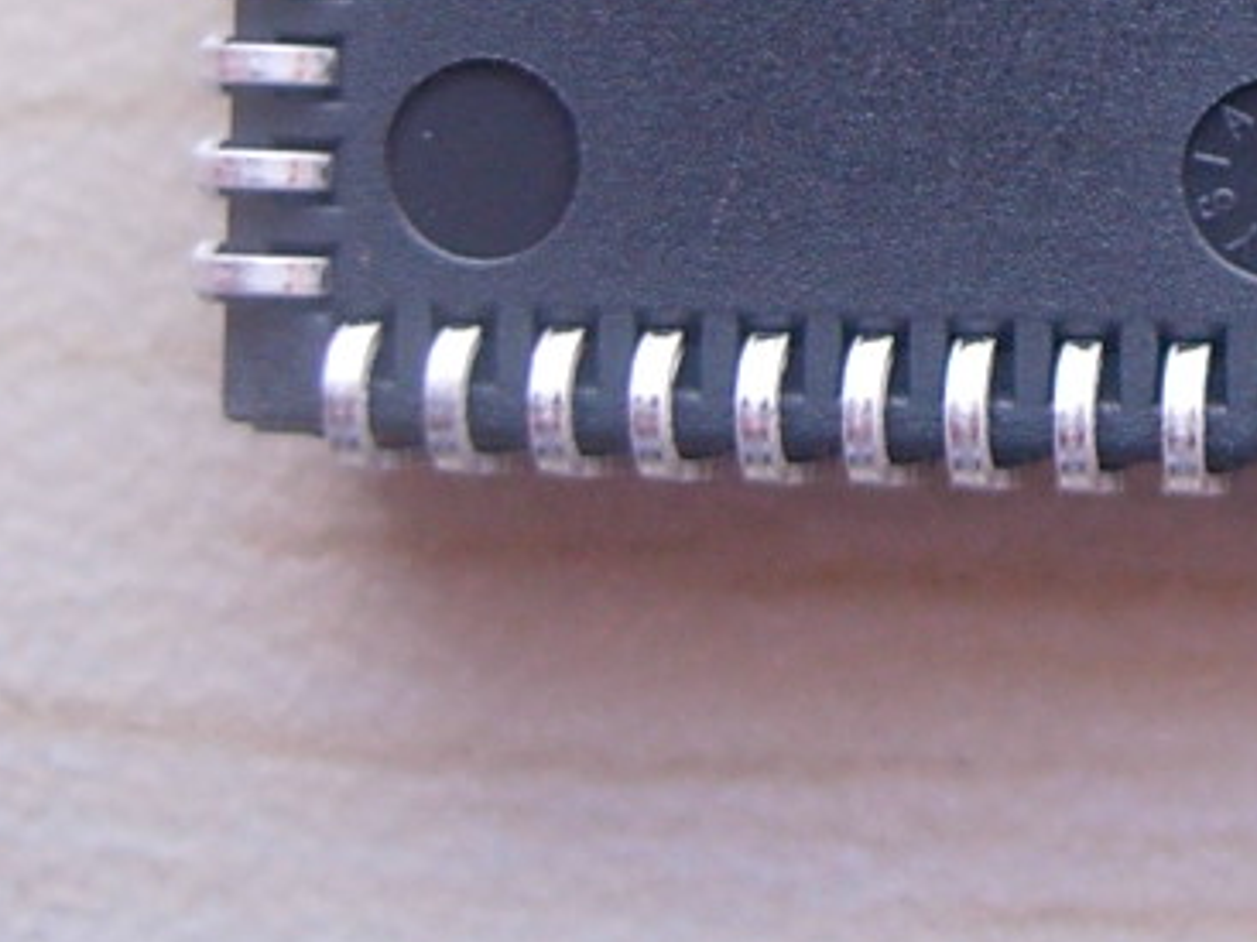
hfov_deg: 17.3
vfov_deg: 13.6
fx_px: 3848
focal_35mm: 106
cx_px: 1699
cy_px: -188
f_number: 2.8
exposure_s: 1/32
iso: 158
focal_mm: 7.8
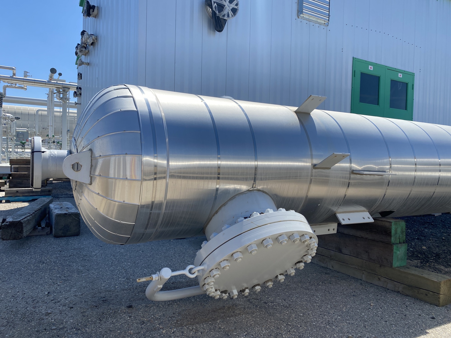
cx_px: 226
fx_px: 339
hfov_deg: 67.3
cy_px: 169
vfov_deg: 53.1
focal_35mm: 26
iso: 32
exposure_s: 1/2463
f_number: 1.8
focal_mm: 4.25
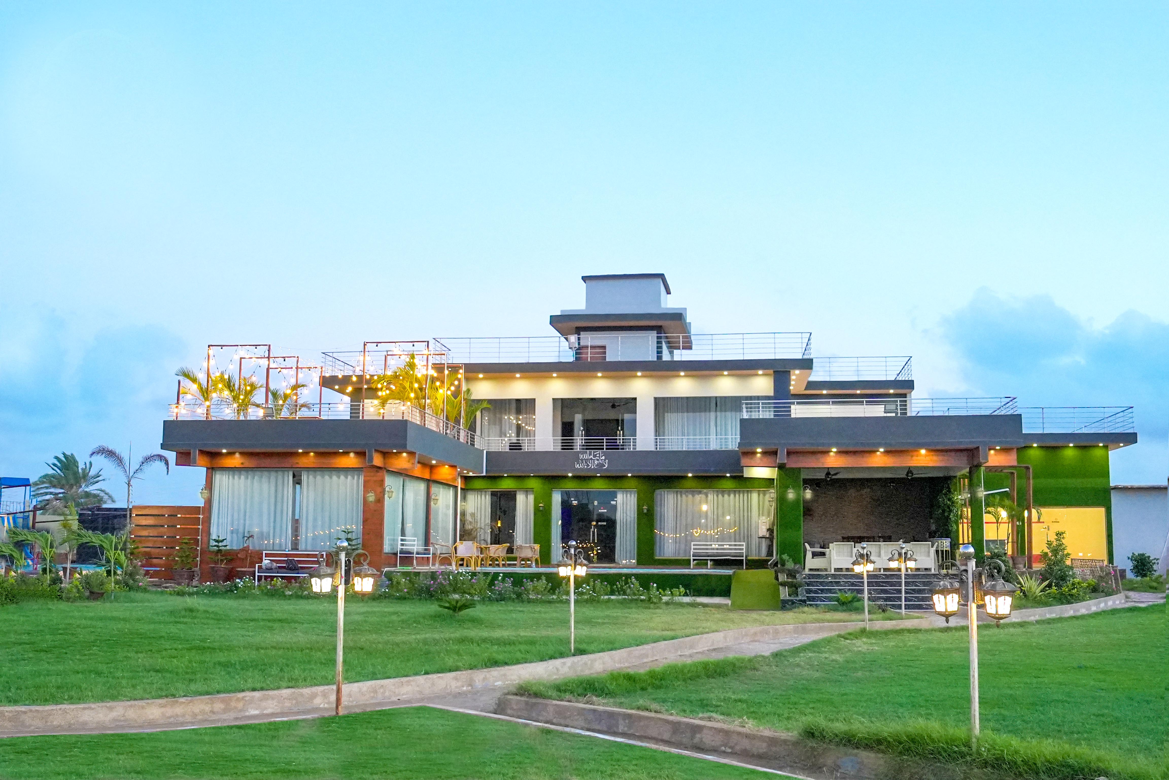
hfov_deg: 53.1
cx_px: 584
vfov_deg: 36.9
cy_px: 390
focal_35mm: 36
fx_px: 1169
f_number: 3.5
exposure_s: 1/400
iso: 3200
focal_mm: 24
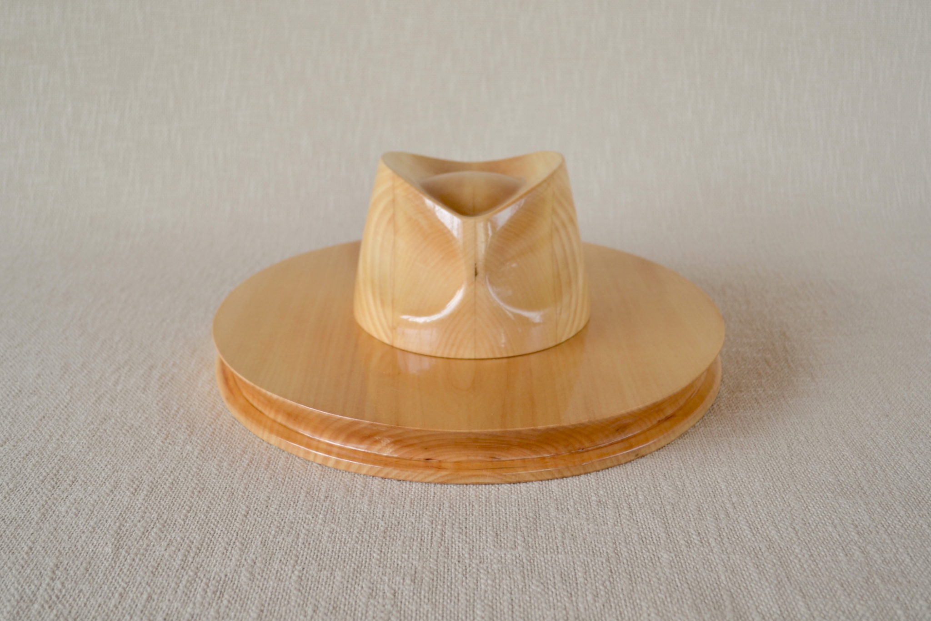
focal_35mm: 33
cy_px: 310
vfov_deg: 40.0
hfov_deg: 57.2
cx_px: 466
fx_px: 853
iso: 100
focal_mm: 22
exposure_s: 1/25
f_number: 3.8
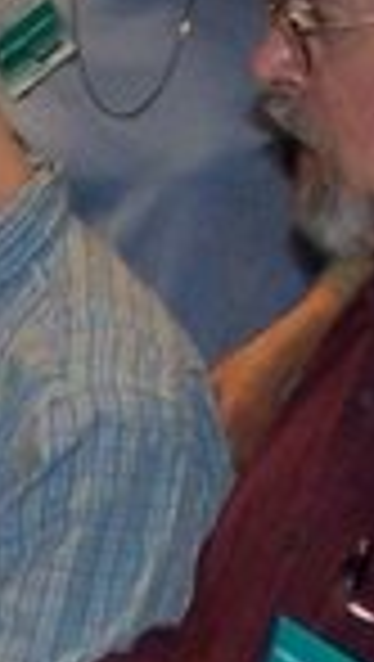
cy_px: 977
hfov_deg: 4.2
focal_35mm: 289
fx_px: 5081
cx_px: 126
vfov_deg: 7.3
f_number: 2.8
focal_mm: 6.3
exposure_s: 1/60
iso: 140
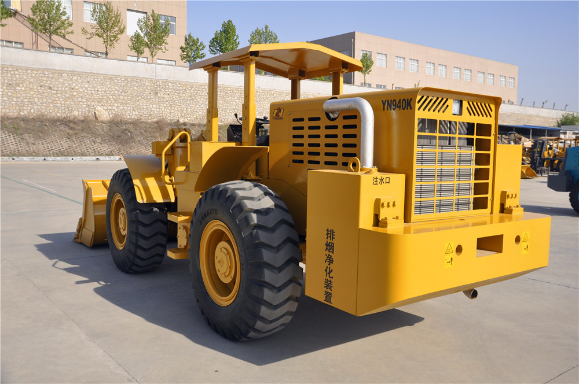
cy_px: 192
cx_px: 290
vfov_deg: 39.9
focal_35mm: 33
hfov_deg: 57.3
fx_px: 530
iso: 200
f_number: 5.6
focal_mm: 22
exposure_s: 1/800
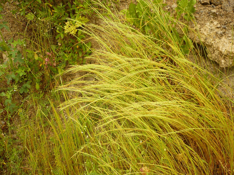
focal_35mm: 35
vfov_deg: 40.7
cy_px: 88
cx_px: 117
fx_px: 237
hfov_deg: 52.6
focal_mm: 5.8
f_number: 2.8
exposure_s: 1/160
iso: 100
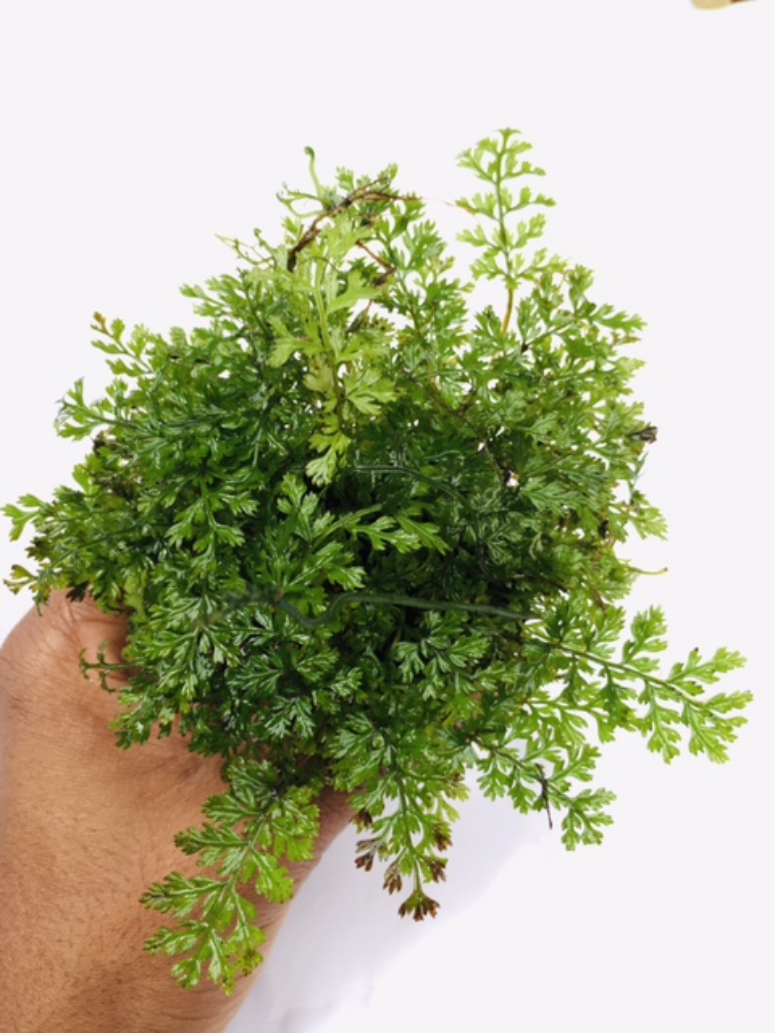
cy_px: 516
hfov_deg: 48.2
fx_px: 866
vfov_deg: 61.7
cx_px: 388
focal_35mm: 29
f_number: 2.2
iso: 25
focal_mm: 4.15
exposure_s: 1/139
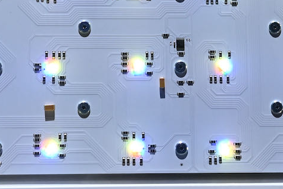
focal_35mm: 140
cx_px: 155
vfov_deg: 9.7
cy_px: -35
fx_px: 1101
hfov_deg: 14.6
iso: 1250
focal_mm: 35
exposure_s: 1/1000
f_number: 5.6
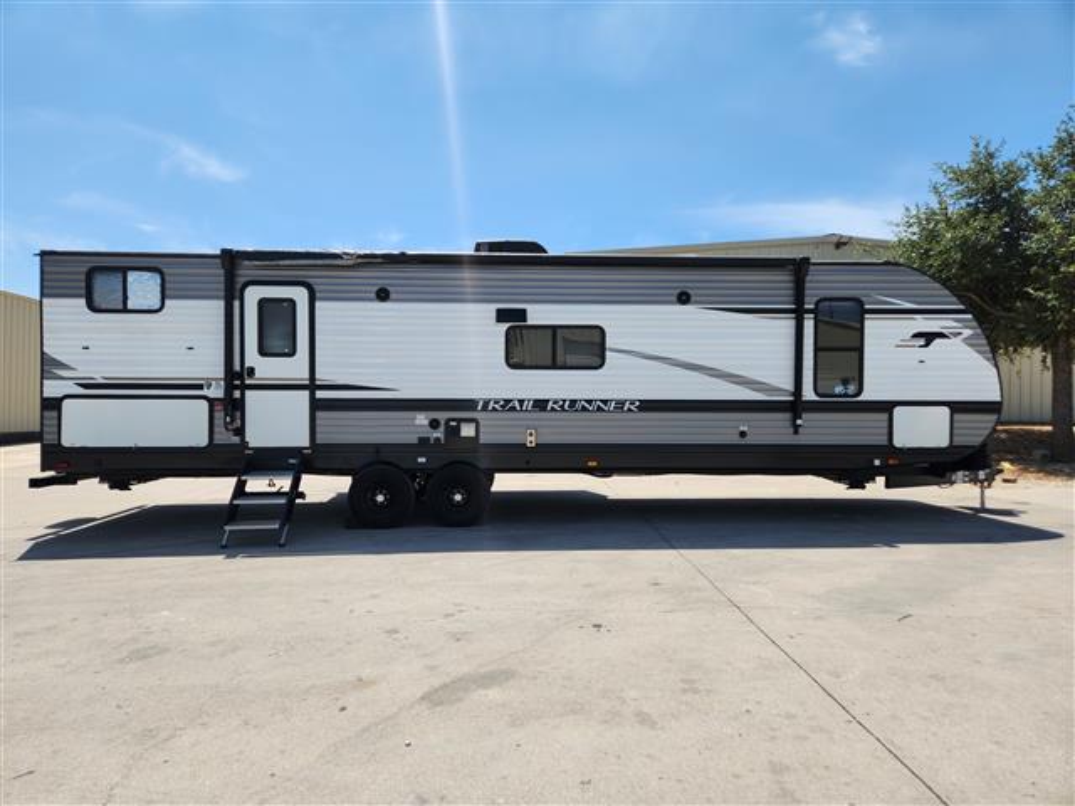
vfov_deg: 58.9
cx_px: 538
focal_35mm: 23
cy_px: 403
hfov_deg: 73.9
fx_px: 714
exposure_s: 1/2105
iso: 20
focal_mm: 5.4
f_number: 1.8
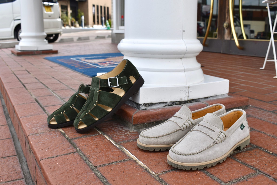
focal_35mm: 39
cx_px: 138
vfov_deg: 34.2
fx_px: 300
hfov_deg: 49.6
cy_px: 92
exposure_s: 1/250
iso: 200
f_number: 7.1
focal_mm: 26
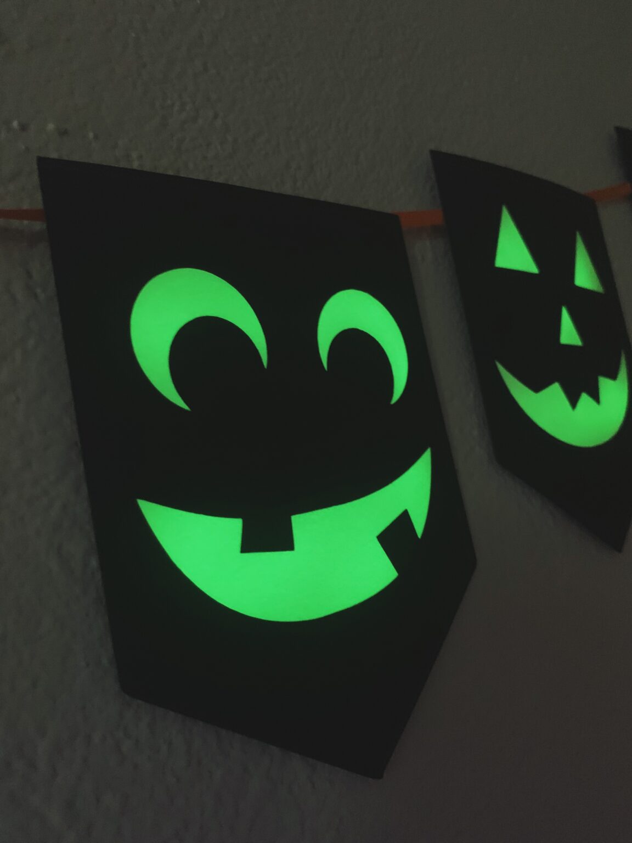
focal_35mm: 26
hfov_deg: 53.1
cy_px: 422
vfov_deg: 67.3
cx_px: 316
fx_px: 633
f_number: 1.8
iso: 1000
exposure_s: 1/15
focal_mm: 4.25
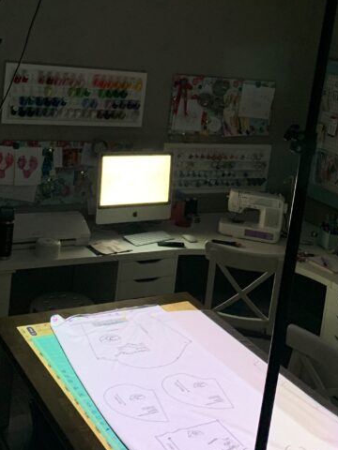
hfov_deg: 28.0
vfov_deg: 36.2
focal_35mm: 52
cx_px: 201
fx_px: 677
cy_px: 126
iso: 800
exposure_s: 1/30
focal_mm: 4.25
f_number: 1.8
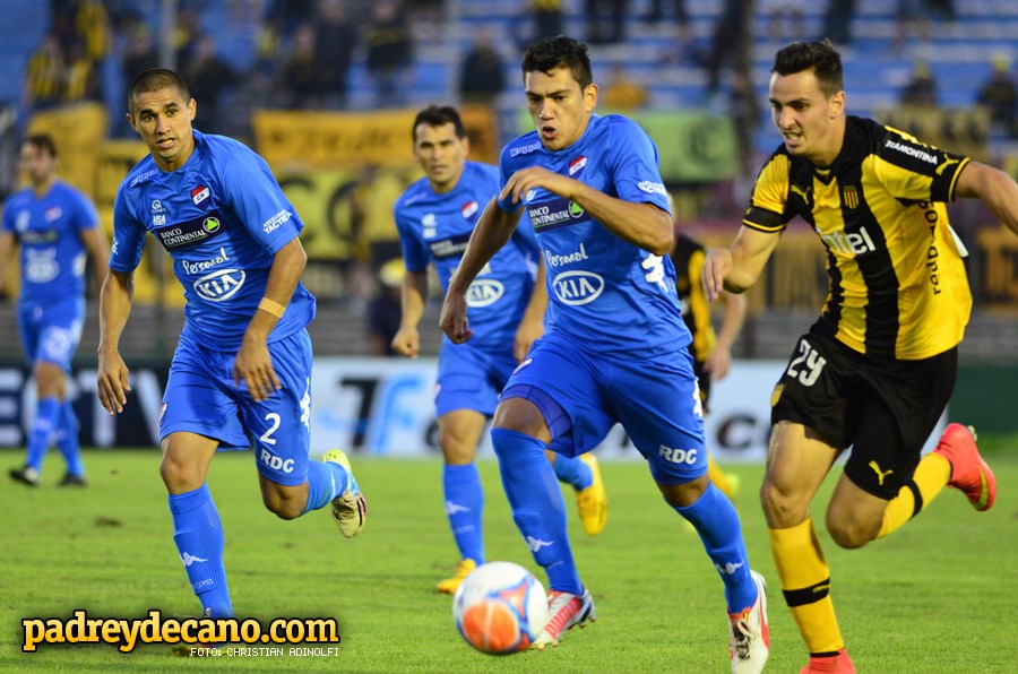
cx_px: 509
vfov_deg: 3.0
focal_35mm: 450
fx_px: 12698
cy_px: 337
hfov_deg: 4.6
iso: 2000
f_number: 4
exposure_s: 1/500
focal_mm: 300
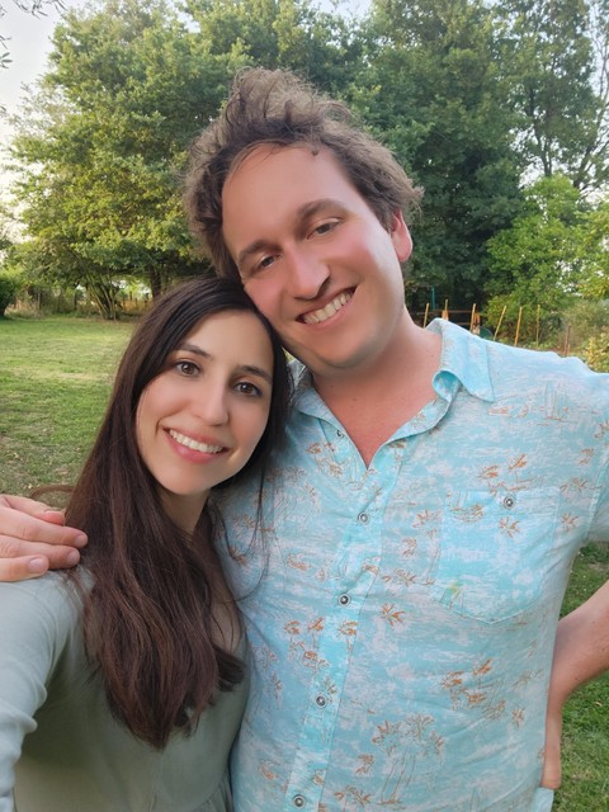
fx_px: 586
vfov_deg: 69.4
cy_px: 406
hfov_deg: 54.9
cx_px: 304
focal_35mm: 25
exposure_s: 1/120
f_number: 2.2
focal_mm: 3.3
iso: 160
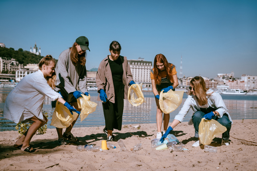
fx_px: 385
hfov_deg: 36.9
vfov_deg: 25.1
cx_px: 128
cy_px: 86
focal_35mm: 54
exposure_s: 1/1250
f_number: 4
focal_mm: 54
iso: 100
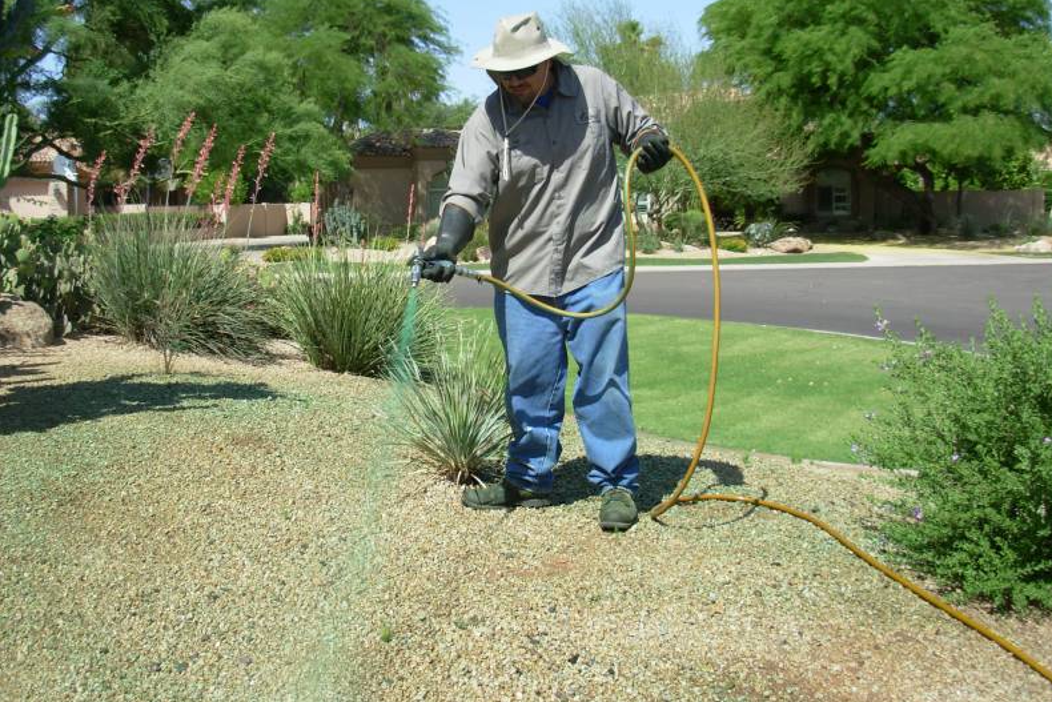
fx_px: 1169
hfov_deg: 48.4
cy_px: 304
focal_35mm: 40
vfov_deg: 33.4
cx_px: 531
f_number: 2.9
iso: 50
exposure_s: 1/995
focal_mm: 6.3
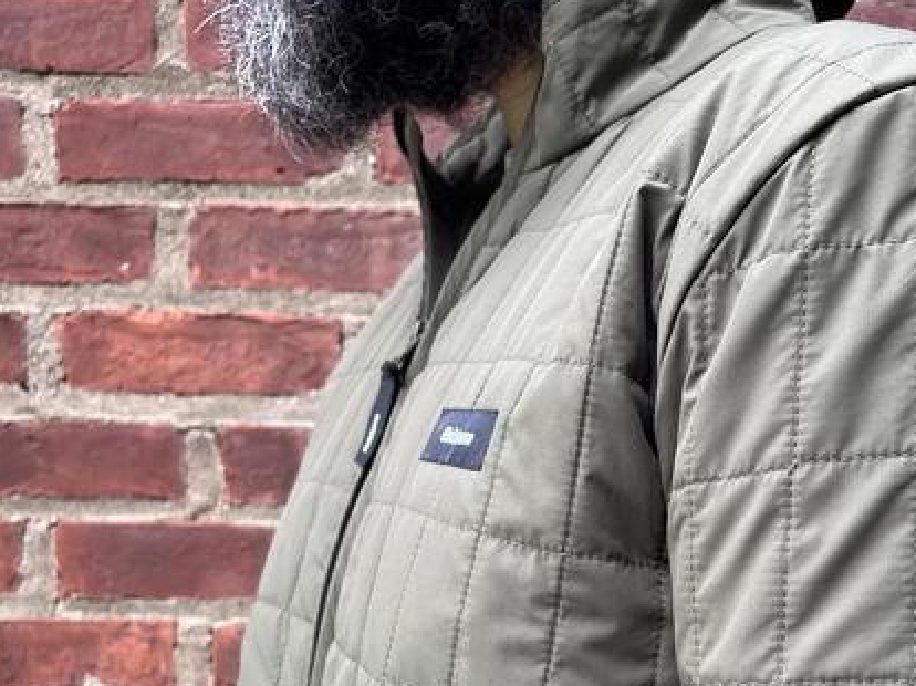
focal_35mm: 44
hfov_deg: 42.5
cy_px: 552
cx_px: 591
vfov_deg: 31.9
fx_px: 1164
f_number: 1.6
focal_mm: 5.1
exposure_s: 1/122
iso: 40
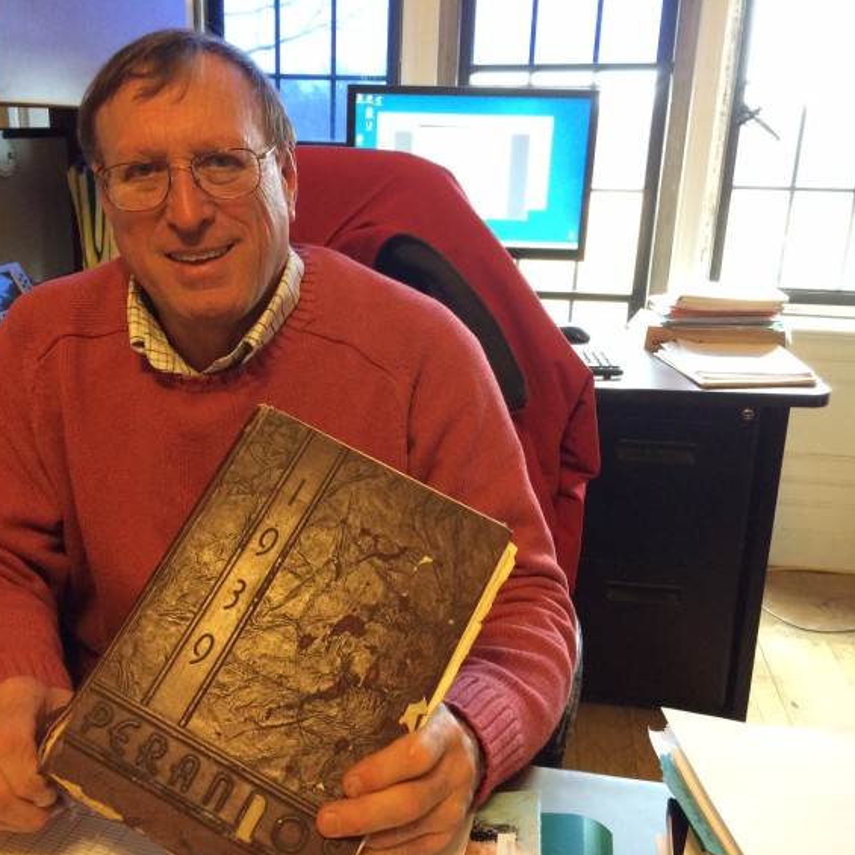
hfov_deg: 47.1
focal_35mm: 35
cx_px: 375
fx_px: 978
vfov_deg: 47.2
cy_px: 433
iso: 250
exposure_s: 1/30
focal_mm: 4.15
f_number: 2.2
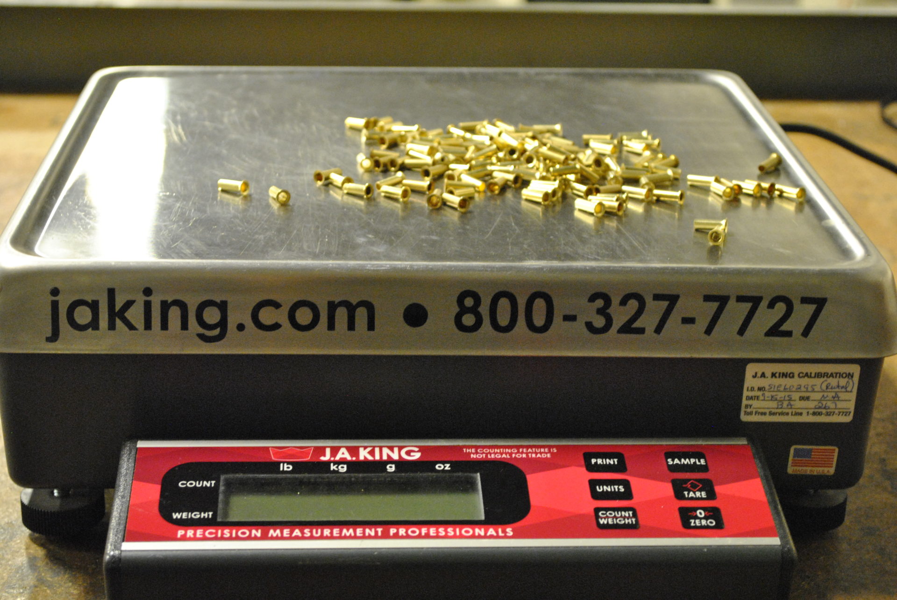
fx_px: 1721
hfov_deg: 29.2
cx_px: 448
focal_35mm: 69
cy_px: 300
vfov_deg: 19.8
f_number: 5.3
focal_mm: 46
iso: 1600
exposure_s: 1/25
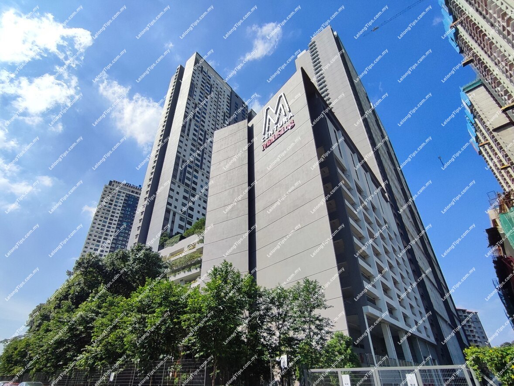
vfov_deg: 78.1
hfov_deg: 94.5
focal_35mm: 16
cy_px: 193
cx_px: 257
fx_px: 238
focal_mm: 1.65
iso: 50
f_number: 2.2
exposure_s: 1/2493
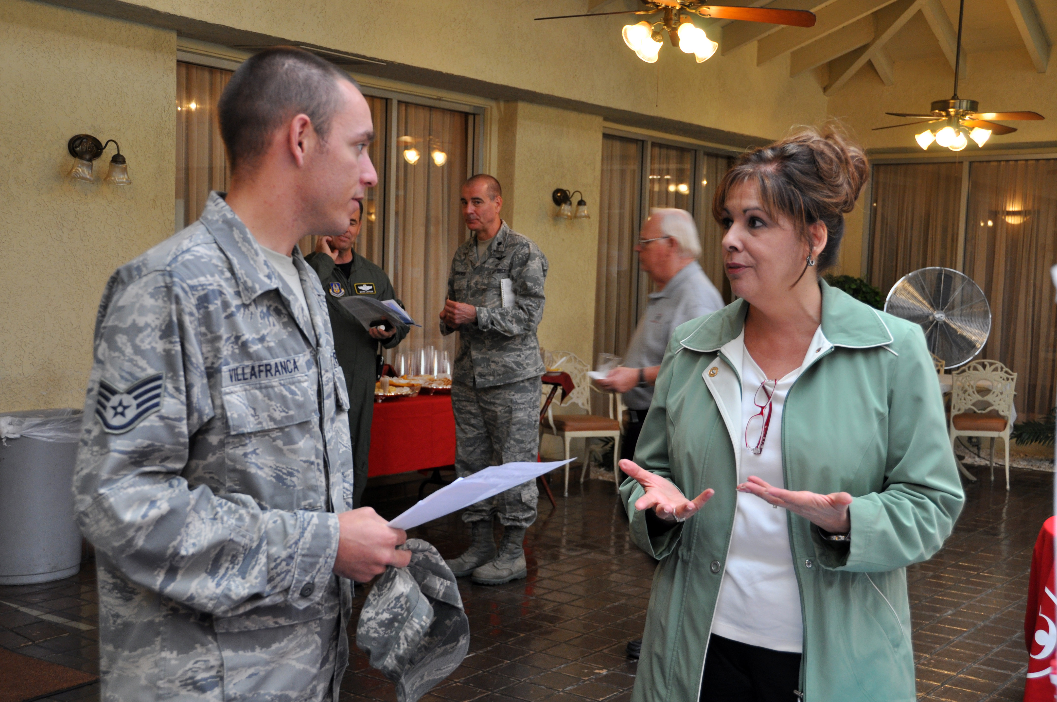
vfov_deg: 28.9
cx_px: 528
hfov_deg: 42.4
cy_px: 351
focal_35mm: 46
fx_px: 1364
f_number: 5.6
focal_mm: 31
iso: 400
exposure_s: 1/30
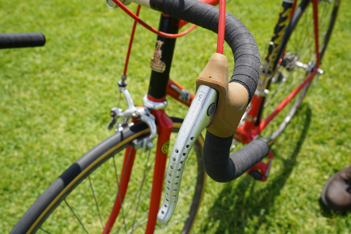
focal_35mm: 38
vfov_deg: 35.1
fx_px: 371
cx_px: 176
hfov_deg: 50.7
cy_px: 117
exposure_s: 1/160
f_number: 11
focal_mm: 38
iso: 200
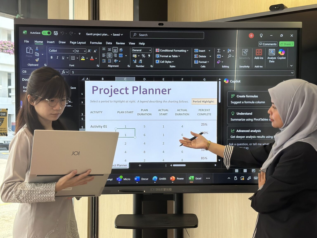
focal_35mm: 48
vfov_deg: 30.3
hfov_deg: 39.7
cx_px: 158
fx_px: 440
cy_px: 119
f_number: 1.78
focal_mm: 6.86
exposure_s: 1/296
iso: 80
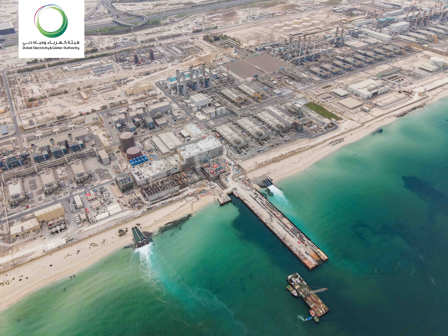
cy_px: 168
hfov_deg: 71.6
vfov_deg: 56.8
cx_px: 224
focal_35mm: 24
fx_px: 311
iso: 100
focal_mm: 4.5
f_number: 2.8
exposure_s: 1/30
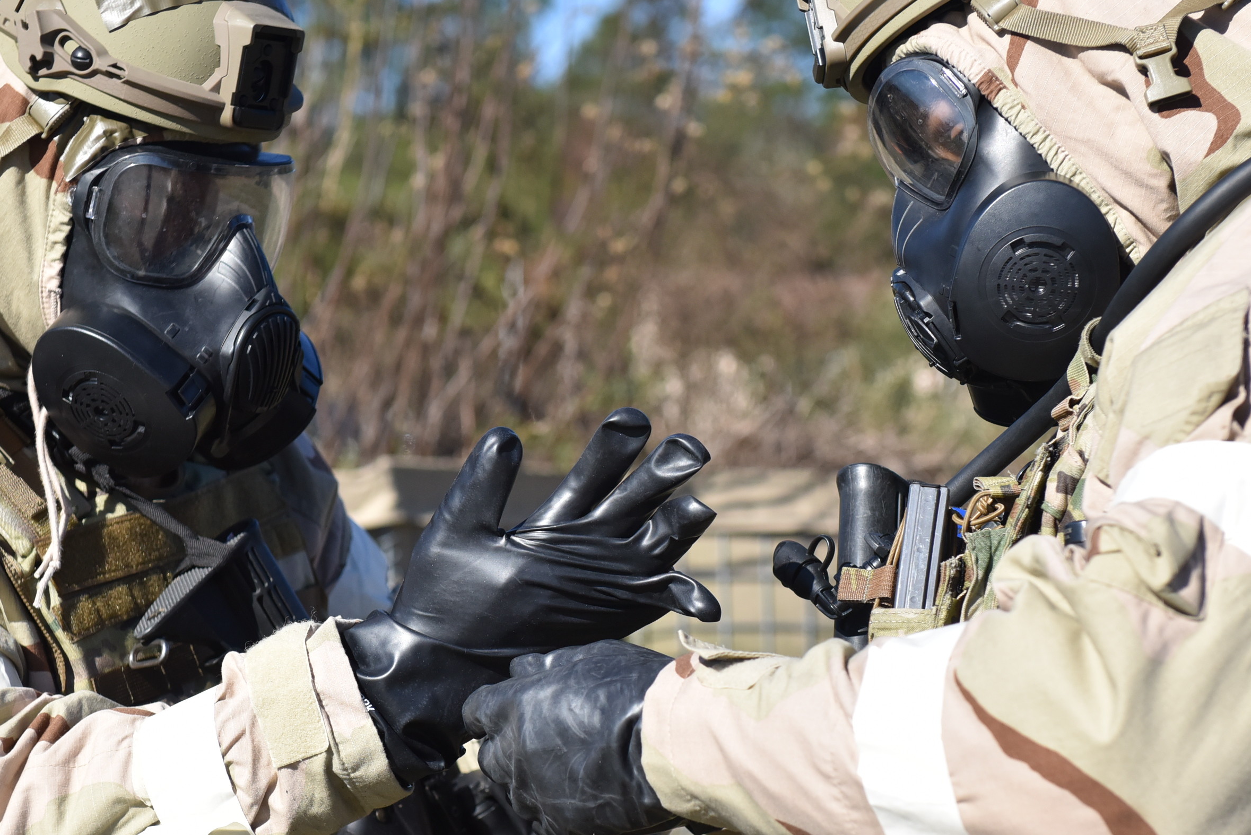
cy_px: 531
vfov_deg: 13.3
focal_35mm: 103
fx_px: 3580
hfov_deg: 19.8
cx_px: 594
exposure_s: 1/6400
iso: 1000
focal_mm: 66
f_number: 4.5
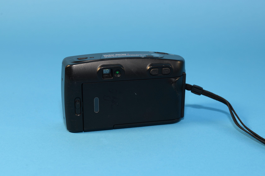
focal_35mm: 50
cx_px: 132
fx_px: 368
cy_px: 88
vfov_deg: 27.0
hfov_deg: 39.6
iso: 320
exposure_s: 1/60
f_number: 8
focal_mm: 50
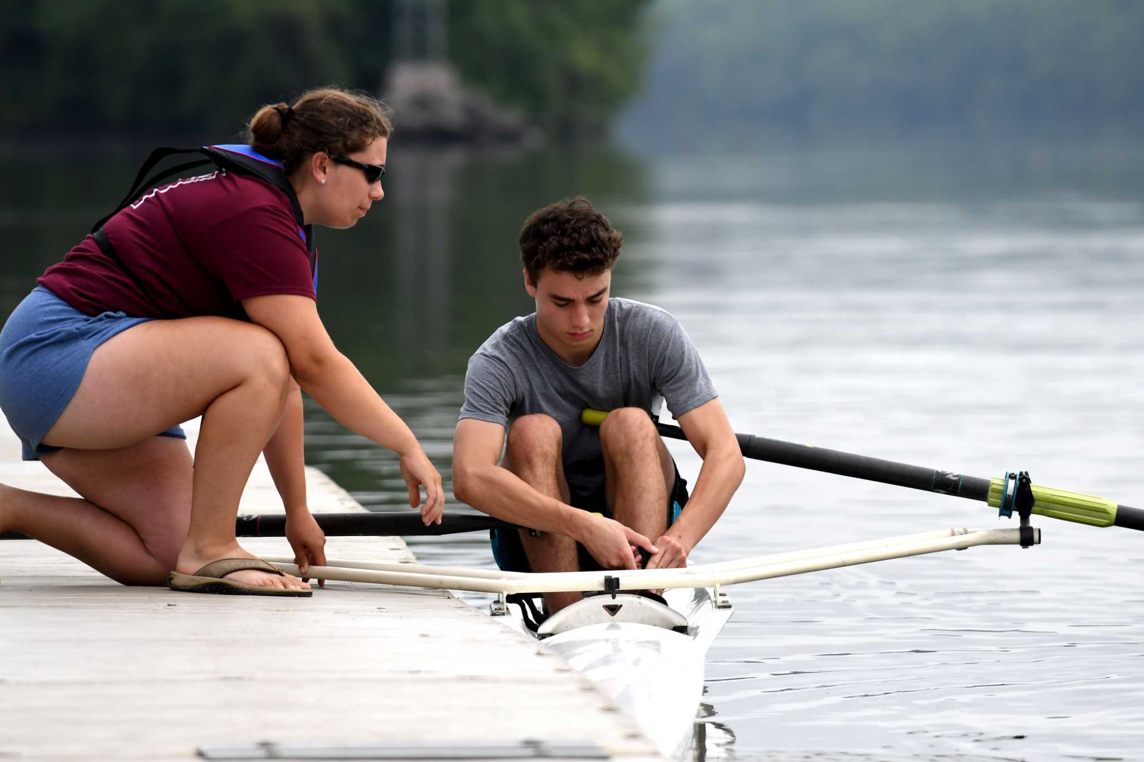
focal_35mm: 264
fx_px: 8373
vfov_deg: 5.2
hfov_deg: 7.8
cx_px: 573
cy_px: 381
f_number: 4.5
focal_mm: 175
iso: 640
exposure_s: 1/8000
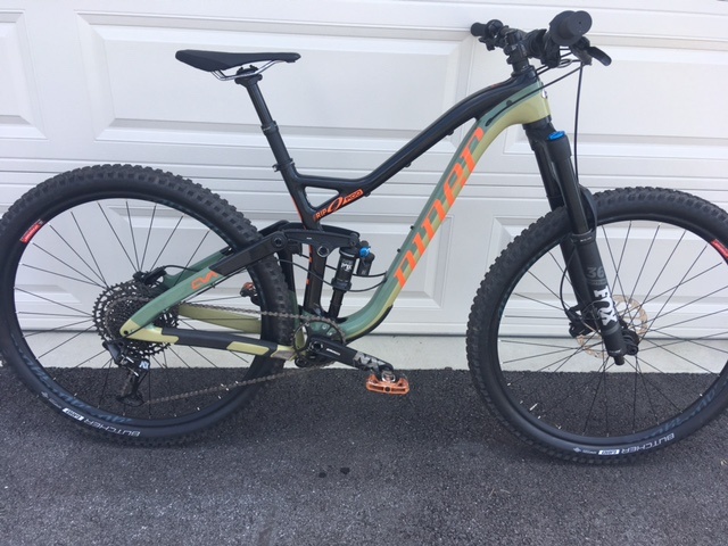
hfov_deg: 61.7
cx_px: 364
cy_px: 273
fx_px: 610
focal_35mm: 29
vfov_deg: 48.2
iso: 25
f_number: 2.2
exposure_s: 1/316
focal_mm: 4.15
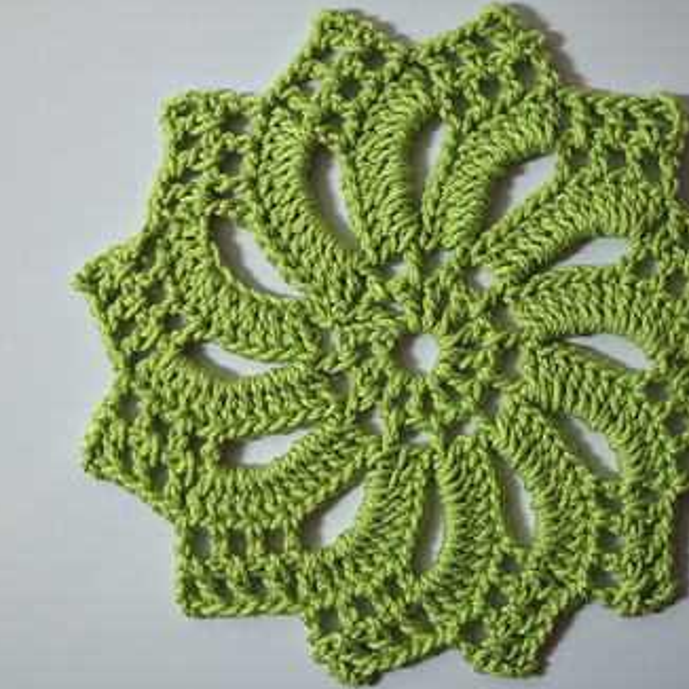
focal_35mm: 56
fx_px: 1261
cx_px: 444
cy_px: 348
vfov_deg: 30.6
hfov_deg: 30.4
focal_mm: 28
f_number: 4.5
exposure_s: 1/50
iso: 200
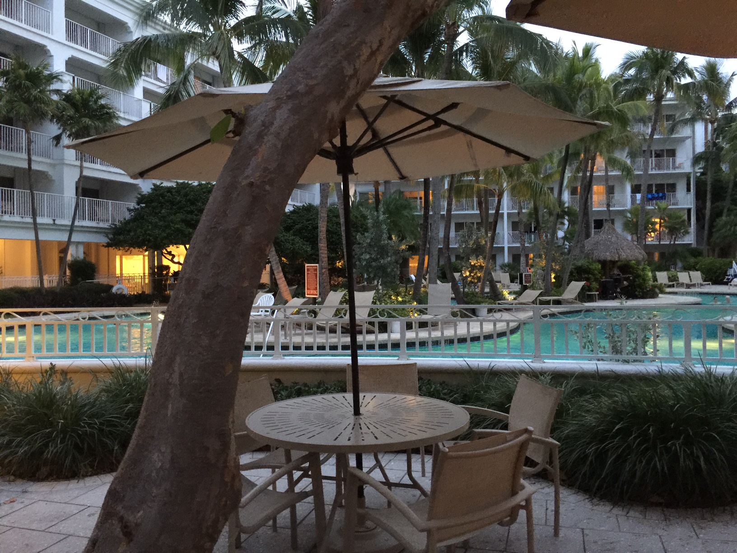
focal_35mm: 29
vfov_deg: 48.2
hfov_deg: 61.7
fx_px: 617
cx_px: 368
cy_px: 276
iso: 100
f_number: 2.2
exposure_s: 1/4
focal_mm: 4.15
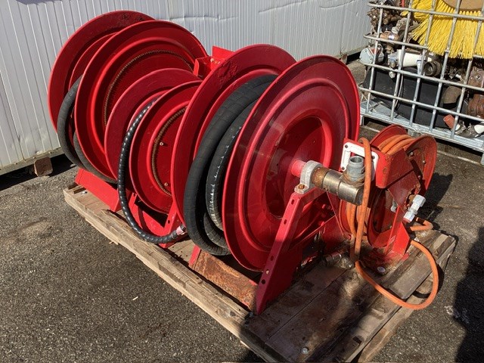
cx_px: 242
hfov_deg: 58.4
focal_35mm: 31
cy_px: 182
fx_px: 433
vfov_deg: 45.4
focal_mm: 3.3
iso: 25
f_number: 2.4
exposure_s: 1/570
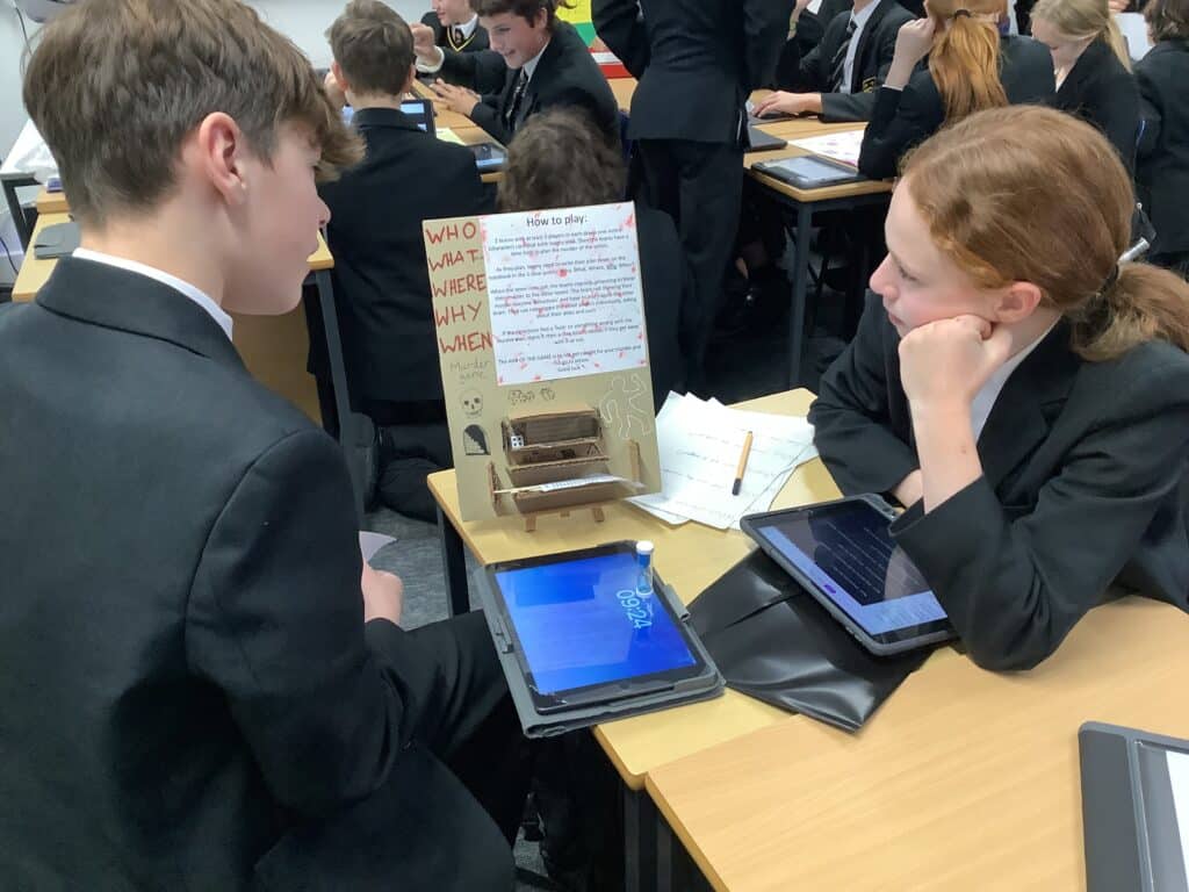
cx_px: 594
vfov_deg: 45.4
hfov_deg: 58.4
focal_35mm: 31
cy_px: 446
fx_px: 1065
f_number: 2.4
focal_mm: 3.3
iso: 250
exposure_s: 1/40
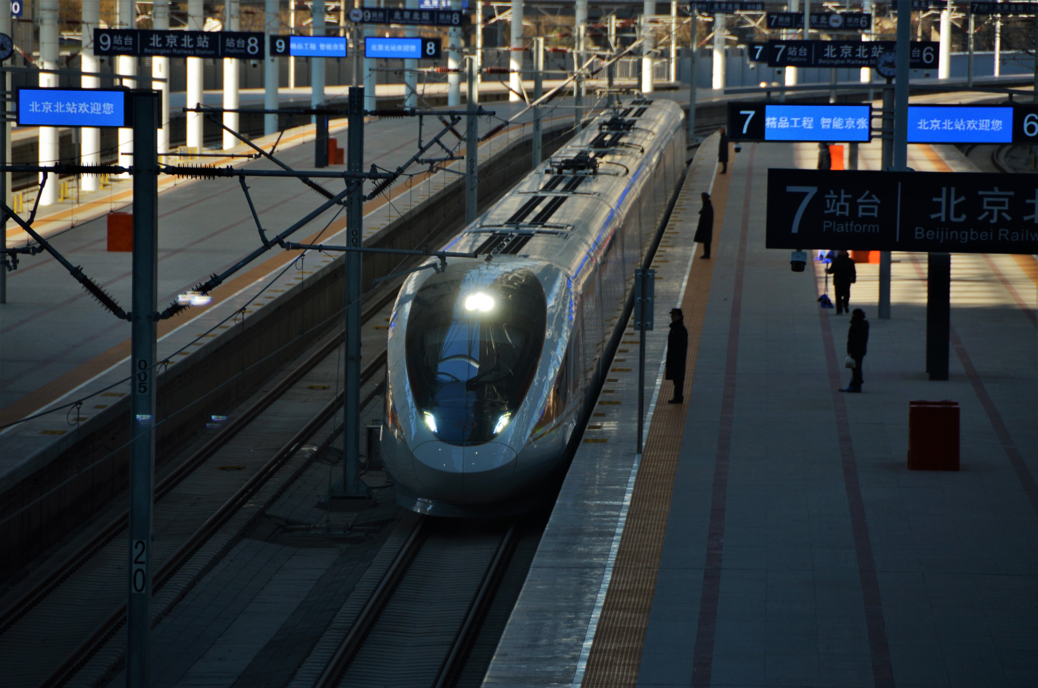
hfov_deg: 6.9
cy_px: 344
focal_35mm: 300
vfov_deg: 4.6
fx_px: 8632
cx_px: 519
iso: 200
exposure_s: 1/320
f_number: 5.6
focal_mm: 200
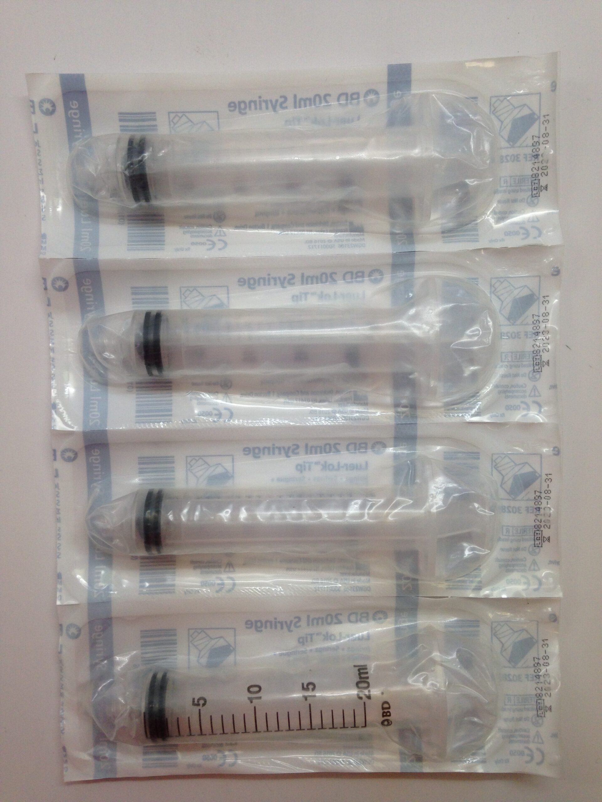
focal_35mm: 33
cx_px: 301
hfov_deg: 42.9
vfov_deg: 55.4
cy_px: 401
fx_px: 765
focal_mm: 4.12
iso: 80
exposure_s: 1/120
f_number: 2.4
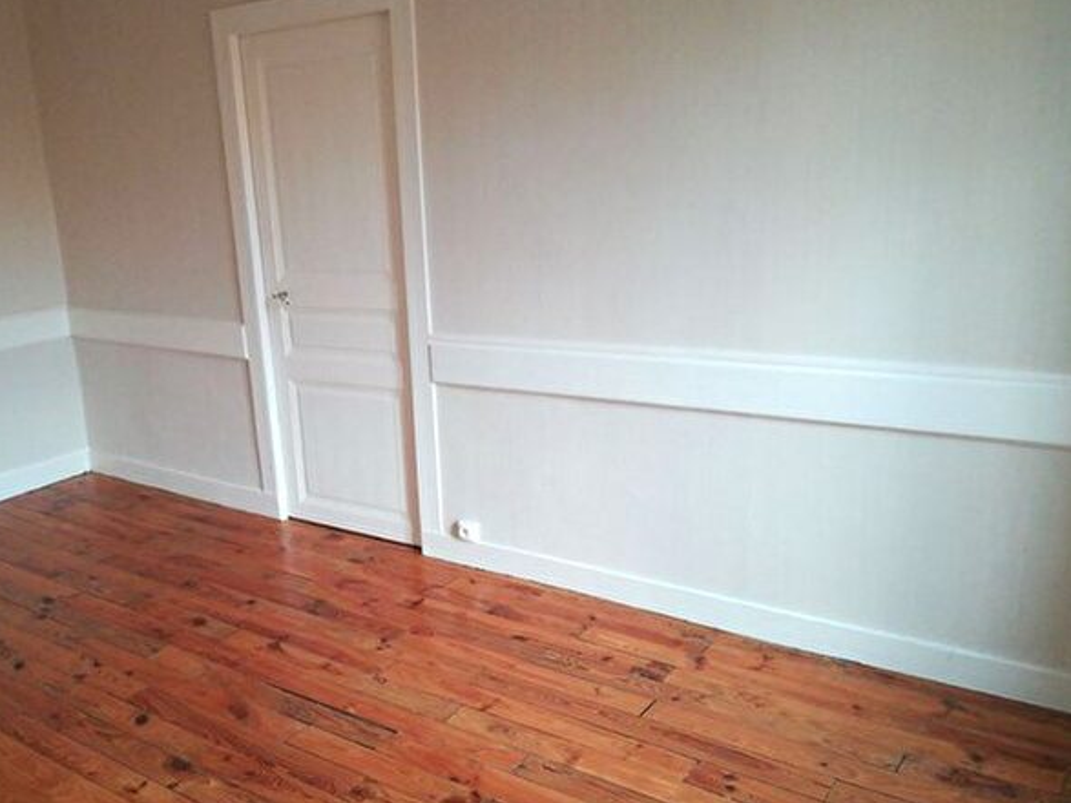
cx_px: 447
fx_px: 959
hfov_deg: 58.0
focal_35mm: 31
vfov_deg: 45.4
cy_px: 437
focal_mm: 3.83
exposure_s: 1/33.3
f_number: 2.2
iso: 400
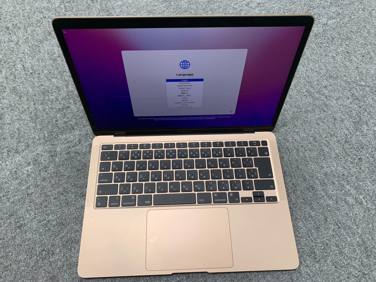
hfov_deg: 67.3
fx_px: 282
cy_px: 141
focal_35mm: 26
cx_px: 188
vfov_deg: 53.1
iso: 64
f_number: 1.8
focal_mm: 4.25
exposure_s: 1/60
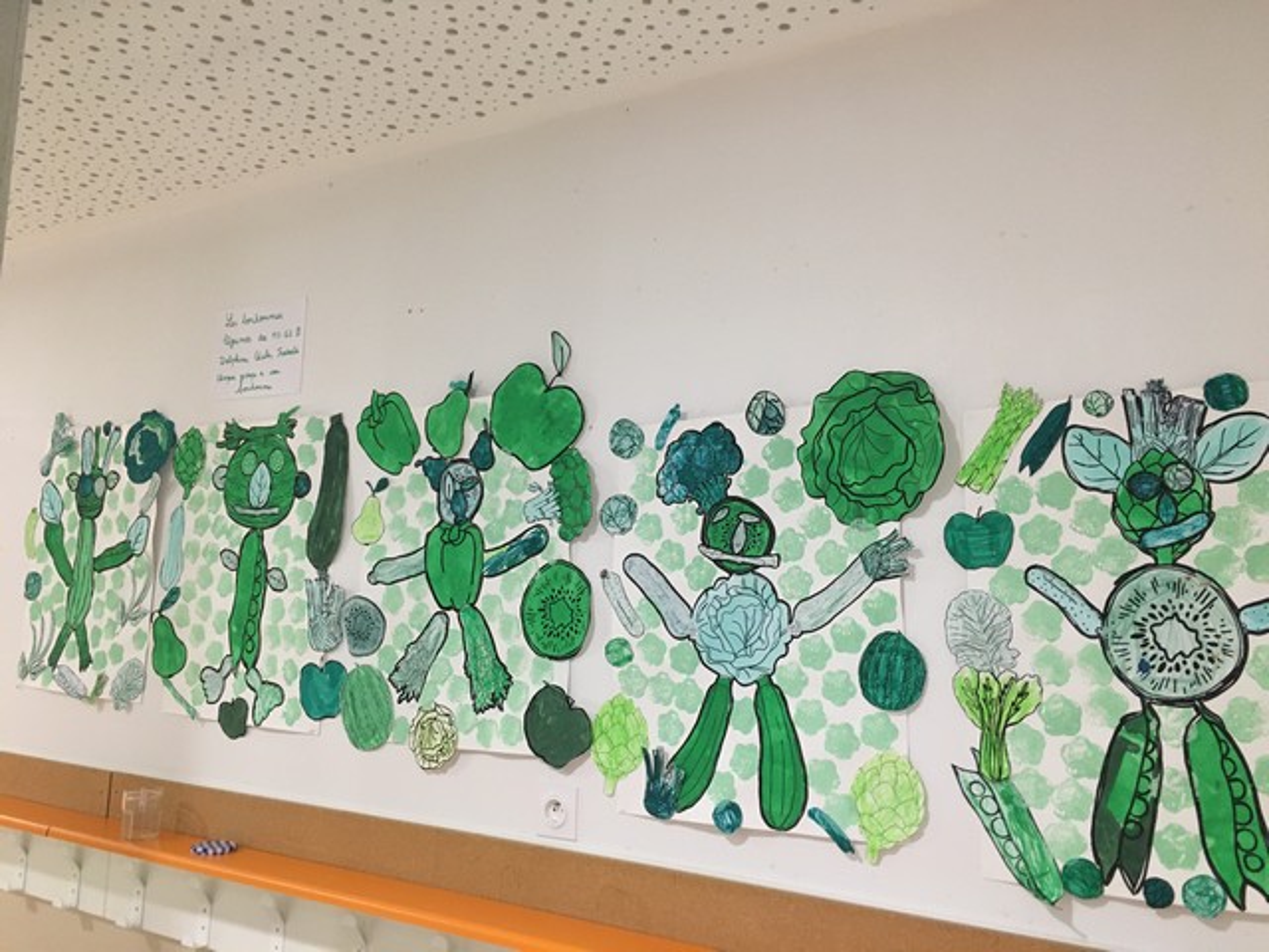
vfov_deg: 48.2
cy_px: 476
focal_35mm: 29
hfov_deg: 61.7
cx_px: 634
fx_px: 1063
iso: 200
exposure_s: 1/33
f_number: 2.2
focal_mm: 4.15
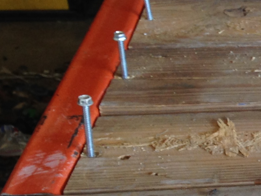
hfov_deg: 12.8
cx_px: 496
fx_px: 1040
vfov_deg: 10.7
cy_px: 182
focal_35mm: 138
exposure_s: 1/30
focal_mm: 4.12
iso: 50
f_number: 2.4
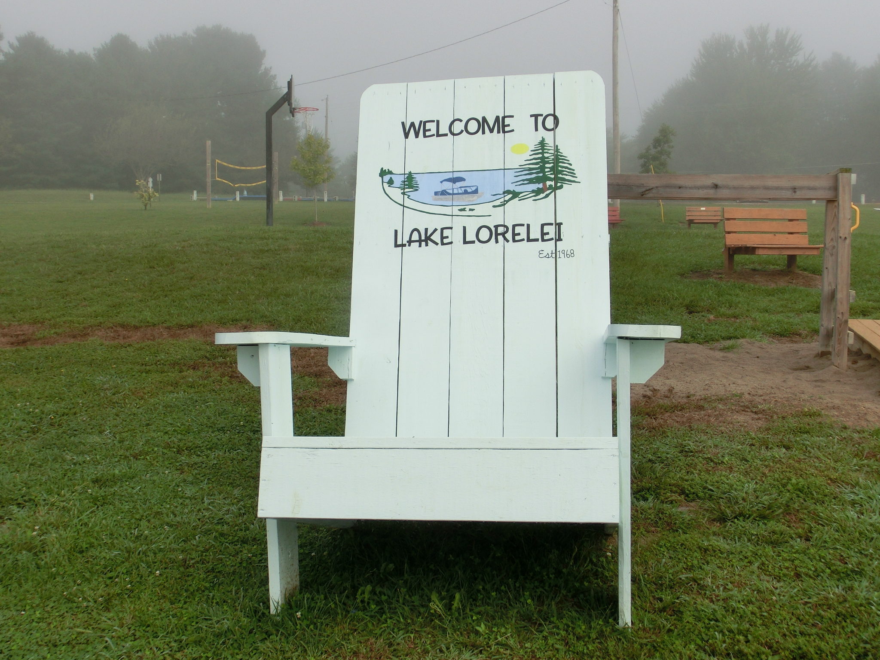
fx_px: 1119
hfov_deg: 42.9
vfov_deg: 32.9
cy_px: 330
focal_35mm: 44
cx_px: 440
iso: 100
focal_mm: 7.87
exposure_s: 1/800
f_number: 4.2
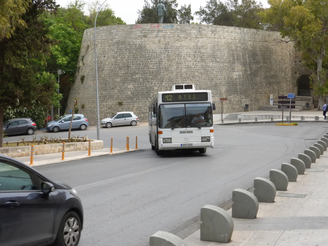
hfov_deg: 33.2
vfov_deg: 25.2
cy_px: 123
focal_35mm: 58
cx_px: 164
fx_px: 550
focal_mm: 10.3
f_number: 4.7
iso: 125
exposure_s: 1/500
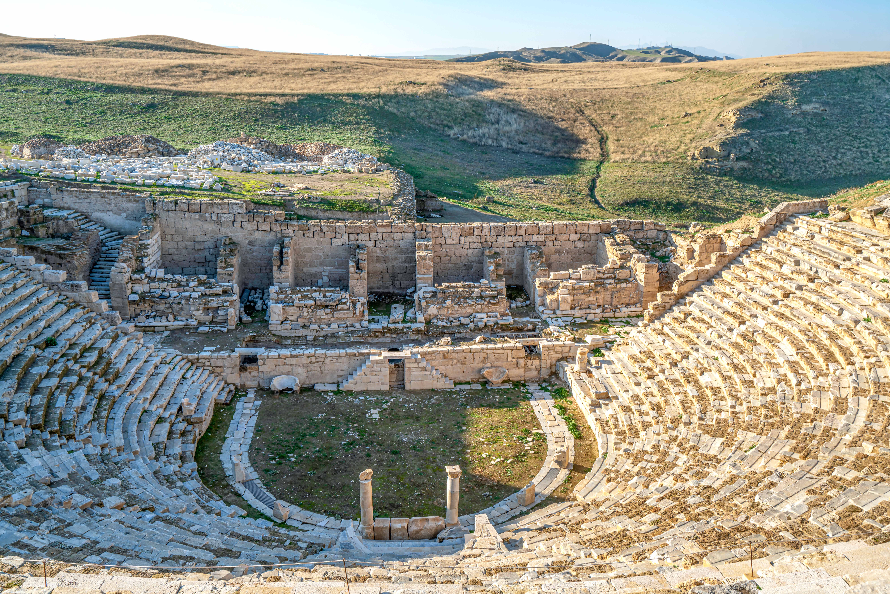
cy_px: 297
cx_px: 445
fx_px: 742
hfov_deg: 61.9
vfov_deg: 43.6
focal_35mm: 30
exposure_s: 1/50
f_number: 13
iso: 100
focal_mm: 30
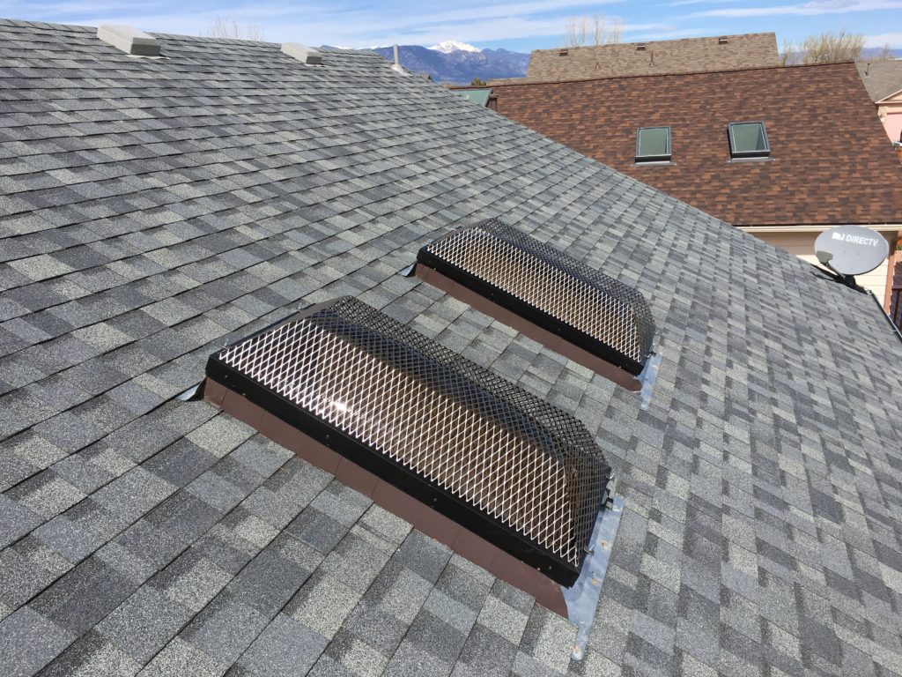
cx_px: 451
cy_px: 338
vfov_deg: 48.2
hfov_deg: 61.7
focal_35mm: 29
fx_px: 756
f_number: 2.2
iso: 25
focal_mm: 4.15
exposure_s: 1/1832
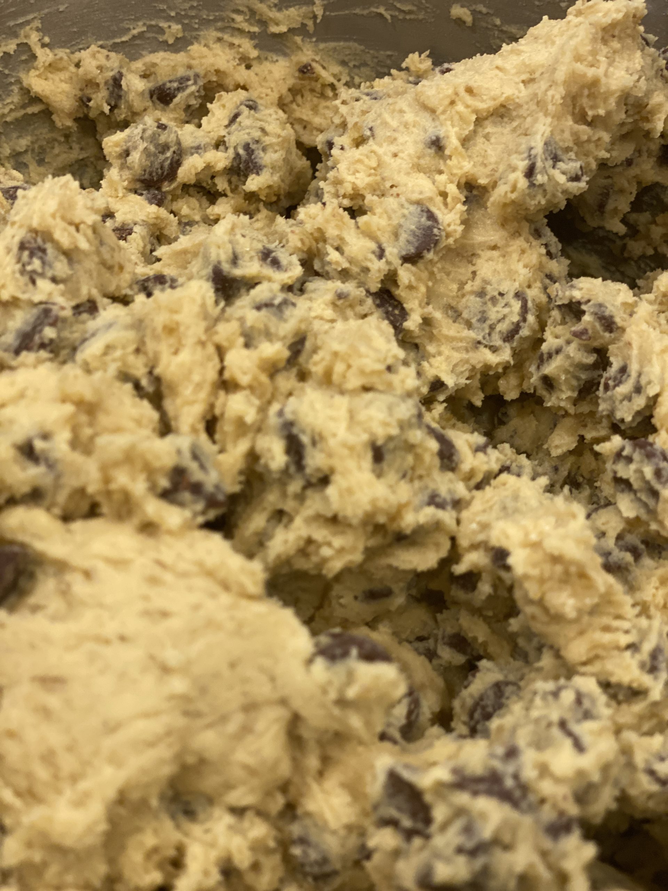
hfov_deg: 28.0
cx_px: 334
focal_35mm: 52
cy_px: 446
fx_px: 1338
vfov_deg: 36.8
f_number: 2
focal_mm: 6
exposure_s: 1/40
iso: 125
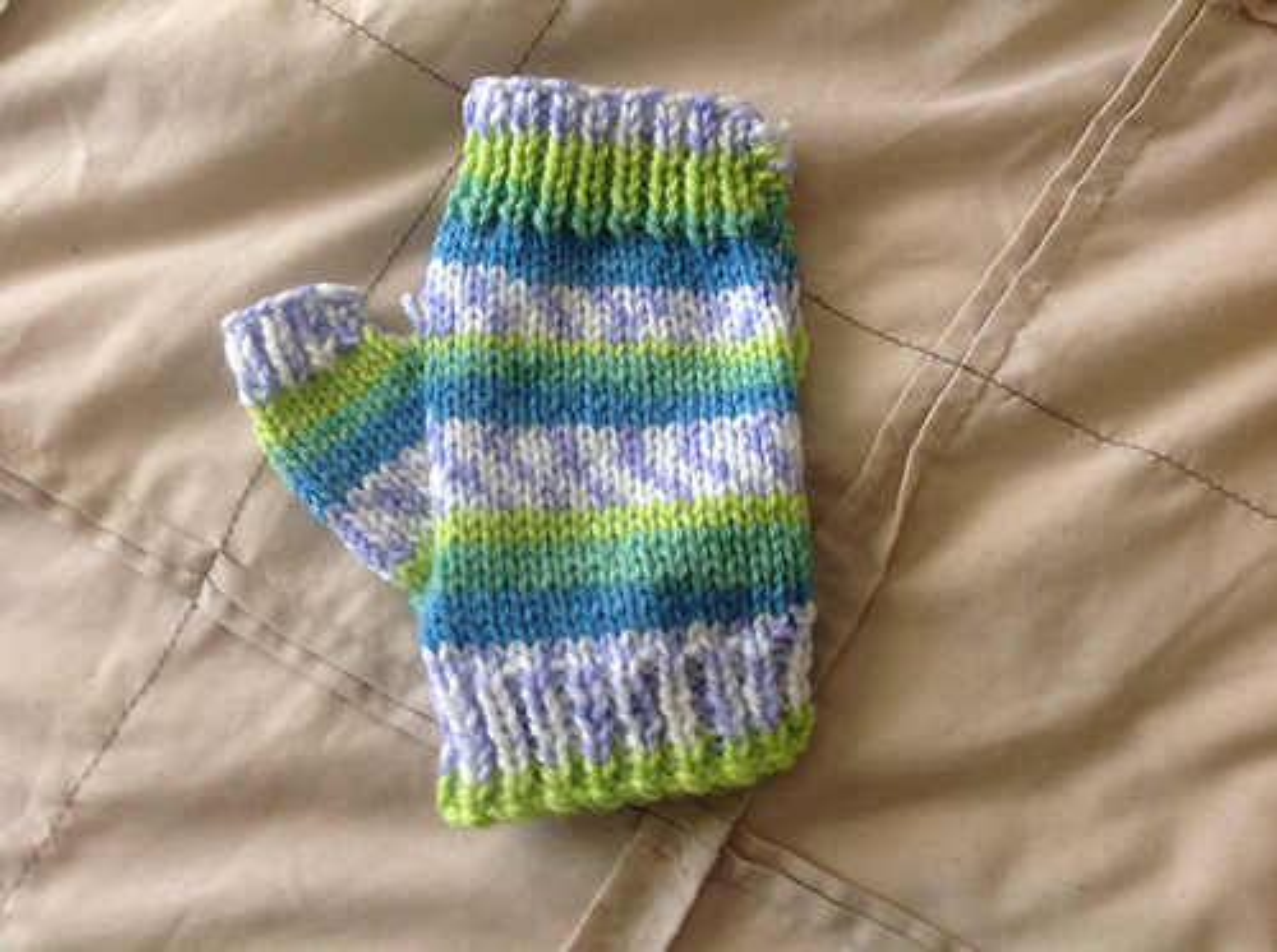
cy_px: 476
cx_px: 638
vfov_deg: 40.6
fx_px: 1289
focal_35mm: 35
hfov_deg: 52.7
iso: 100
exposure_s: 1/15
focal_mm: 4.28
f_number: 2.4
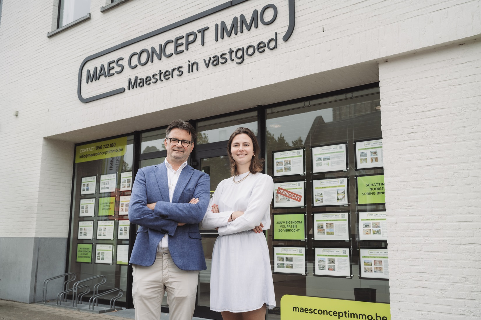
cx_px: 240
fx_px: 468
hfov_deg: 54.4
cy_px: 160
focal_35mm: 35
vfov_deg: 37.8
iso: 400
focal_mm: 35
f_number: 5
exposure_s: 1/400
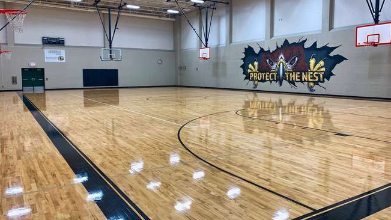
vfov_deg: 40.1
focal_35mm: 29
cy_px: 102
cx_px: 194
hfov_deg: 66.1
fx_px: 301
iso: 100
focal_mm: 4.25
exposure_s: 1/60
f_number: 1.8
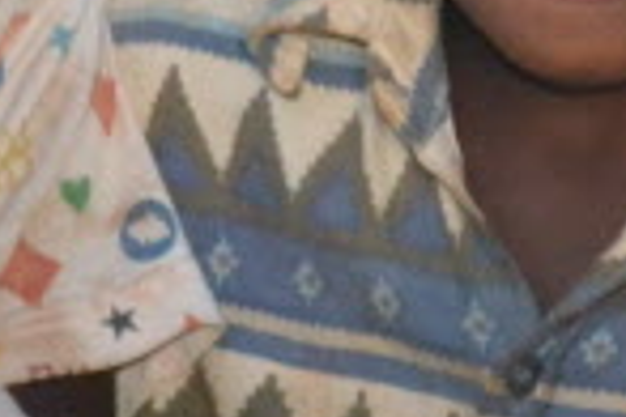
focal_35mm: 355
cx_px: -128
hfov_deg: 5.8
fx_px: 6173
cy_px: -147
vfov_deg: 3.9
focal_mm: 34
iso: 2800
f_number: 5
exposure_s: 1/60
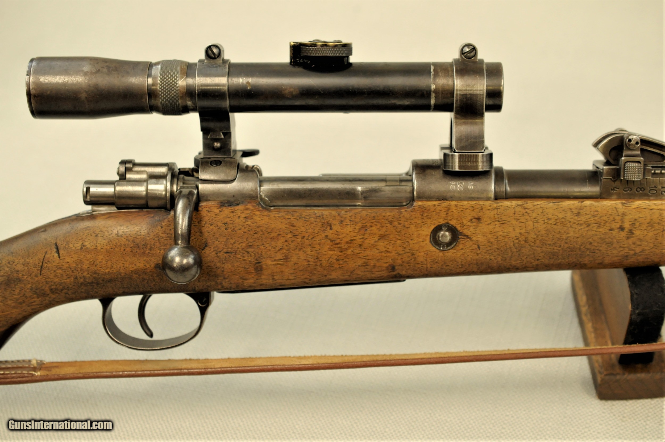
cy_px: 221
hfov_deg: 33.4
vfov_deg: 22.6
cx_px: 332
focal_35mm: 60
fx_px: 1107
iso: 800
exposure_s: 1/100
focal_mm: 40
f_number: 4.5
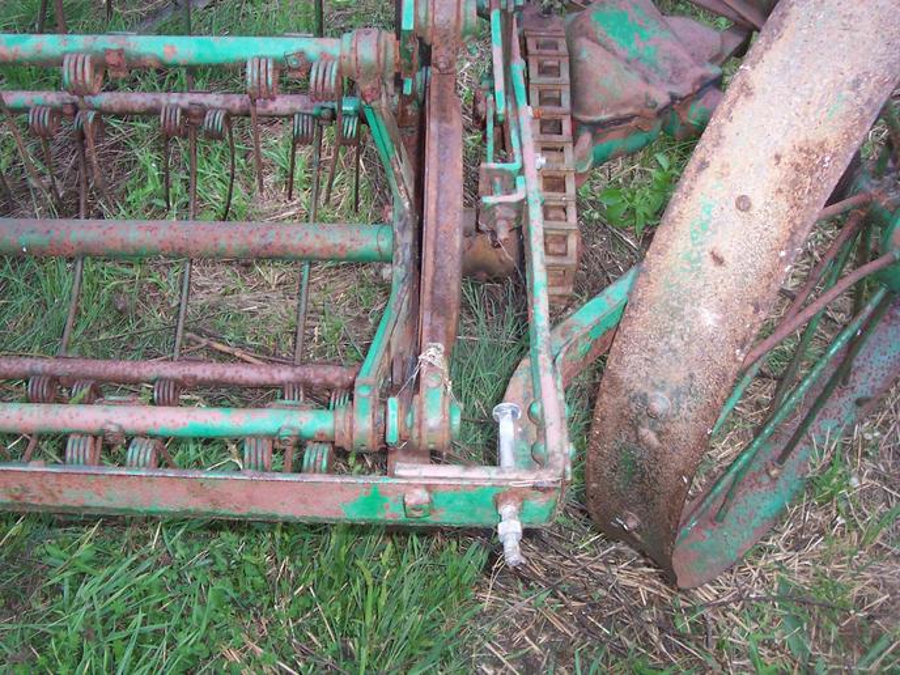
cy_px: 338
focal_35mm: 37
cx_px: 450
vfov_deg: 38.7
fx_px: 962
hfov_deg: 50.1
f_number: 2.8
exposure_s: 1/60
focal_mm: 5.6
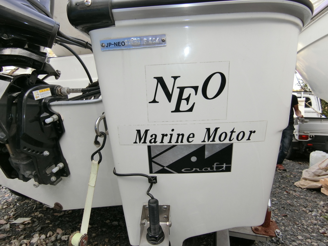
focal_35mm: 19
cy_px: 123
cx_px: 164
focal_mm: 4.06
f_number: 2.7
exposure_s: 1/200
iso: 80
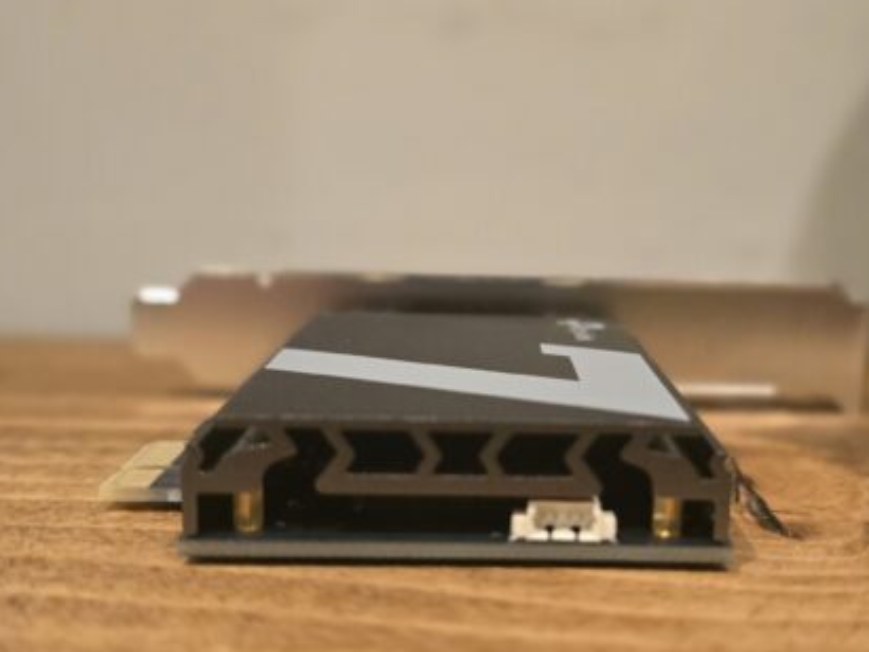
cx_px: 522
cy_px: 390
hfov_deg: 43.6
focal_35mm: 43
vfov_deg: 33.5
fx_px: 1079
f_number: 1.7
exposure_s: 1/100
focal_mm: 6.3
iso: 1250
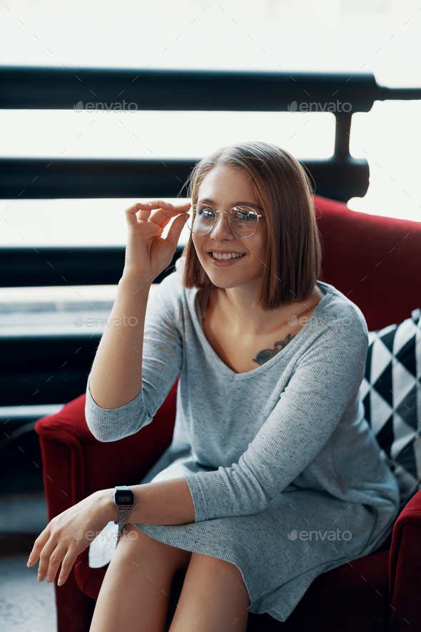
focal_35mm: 85
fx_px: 1491
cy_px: 316
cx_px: 210
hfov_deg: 16.1
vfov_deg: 23.9
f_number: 2
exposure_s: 1/400
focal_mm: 85
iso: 500
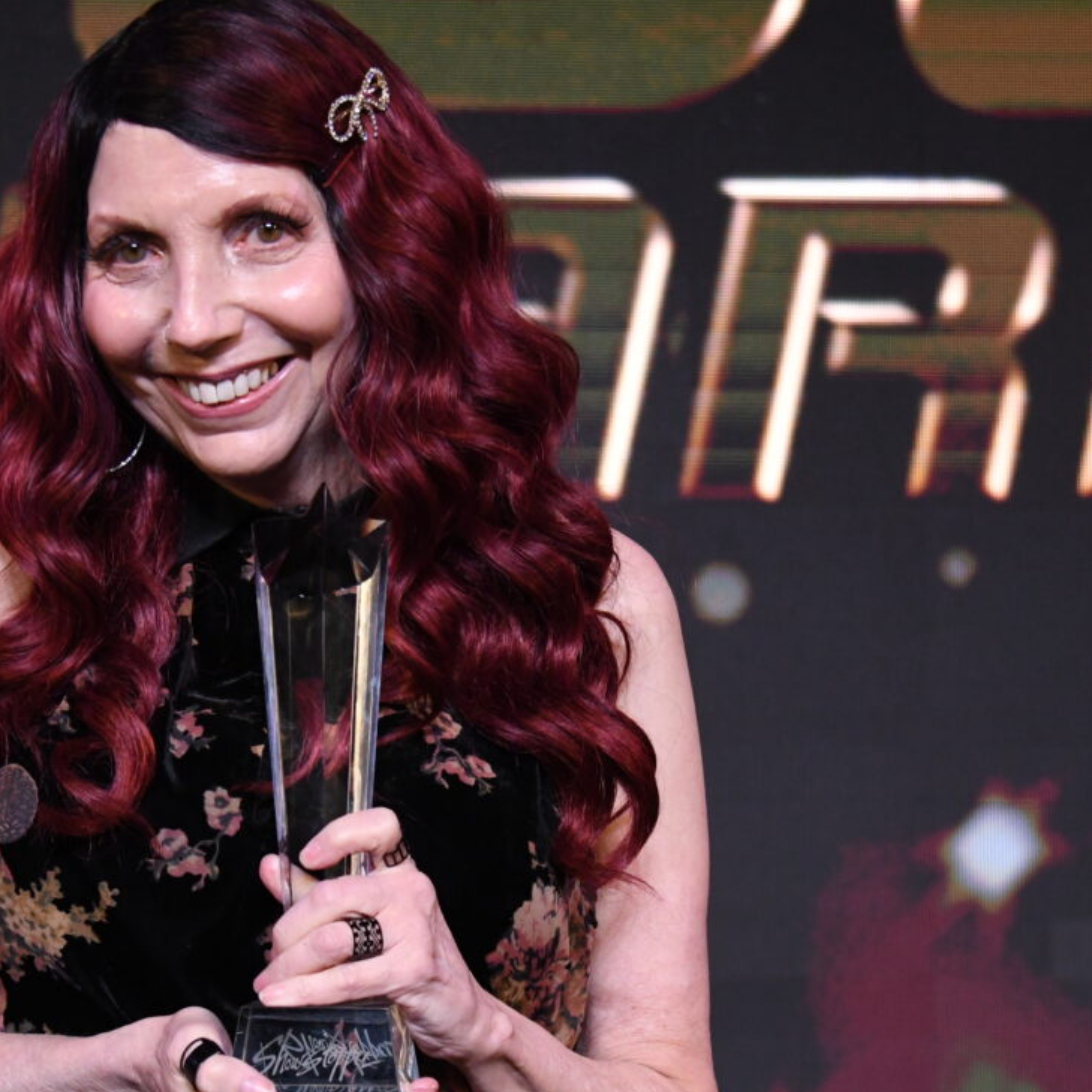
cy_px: 622
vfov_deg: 17.1
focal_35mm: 102
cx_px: 357
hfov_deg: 17.0
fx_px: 3640
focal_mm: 38
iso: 2000
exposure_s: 1/640
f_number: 4
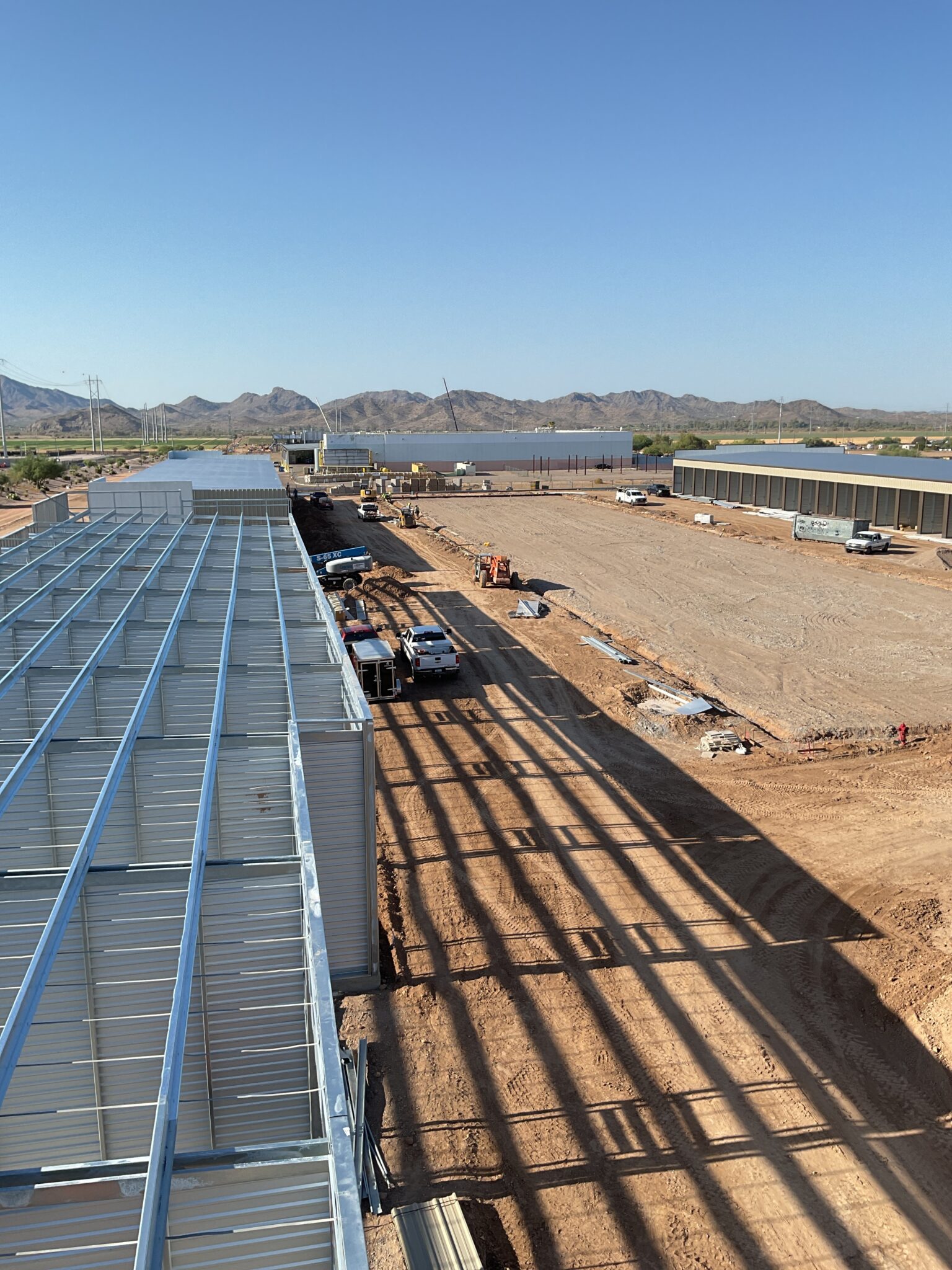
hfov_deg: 48.2
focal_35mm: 29
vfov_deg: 61.7
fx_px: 1063
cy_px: 635
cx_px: 476
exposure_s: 1/898
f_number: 1.8
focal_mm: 3
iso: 16
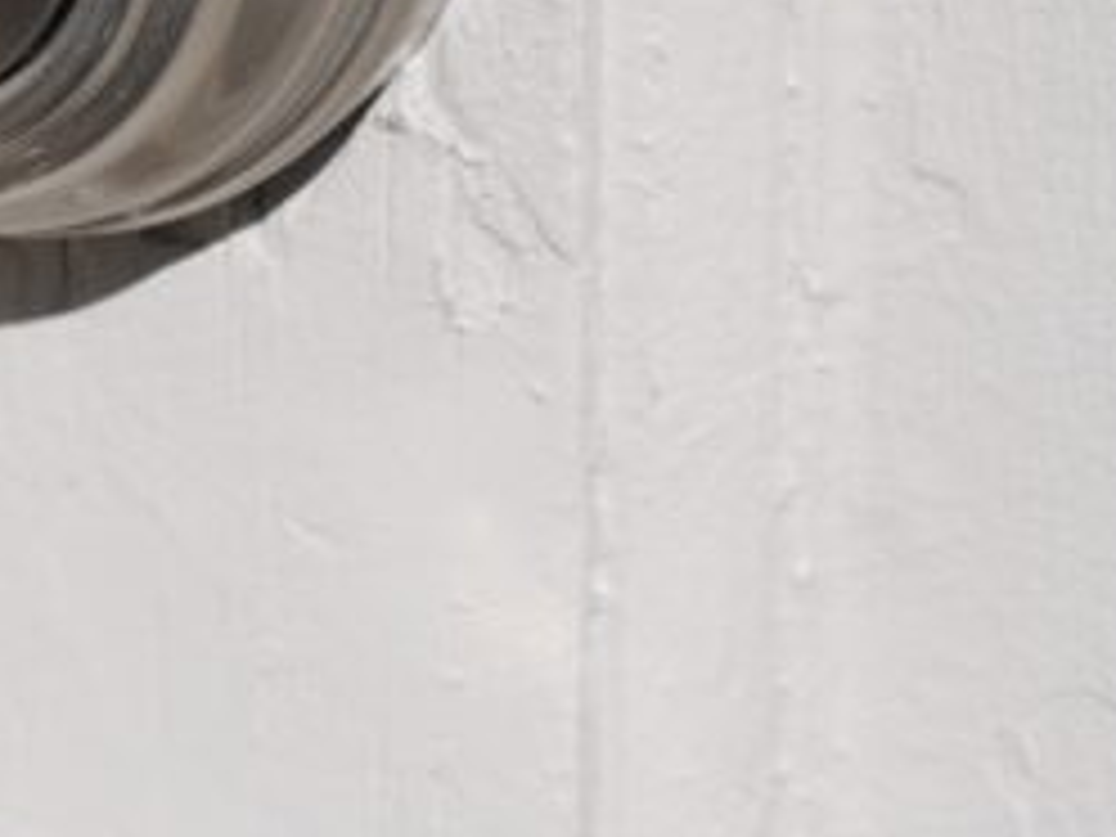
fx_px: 11767
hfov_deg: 5.4
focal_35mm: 365
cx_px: -274
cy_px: -36
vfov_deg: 4.1
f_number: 8
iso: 200
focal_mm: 65
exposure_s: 1/640
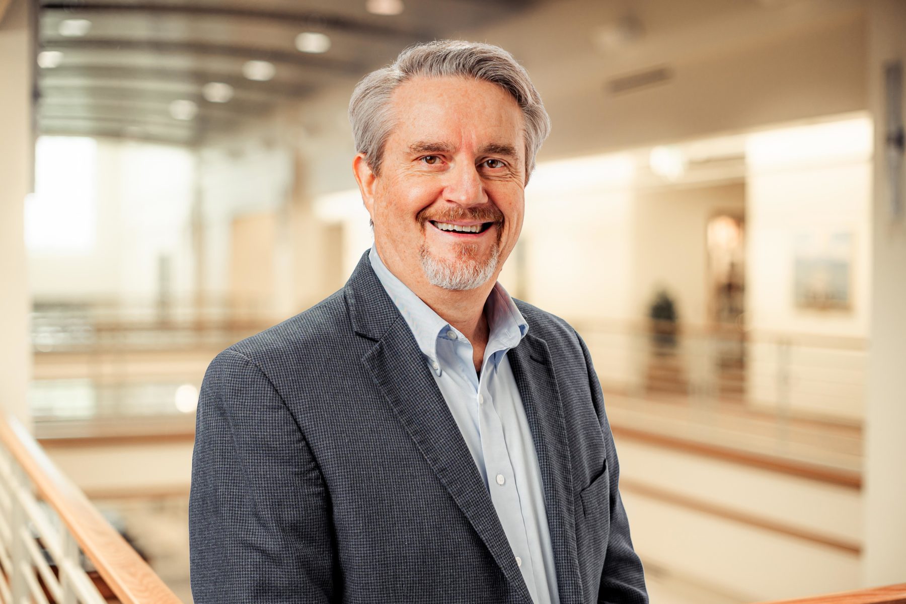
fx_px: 1258
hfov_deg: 39.6
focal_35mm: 50
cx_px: 453
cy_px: 302
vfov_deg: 27.0
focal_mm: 50
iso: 160
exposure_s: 1/160
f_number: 1.8
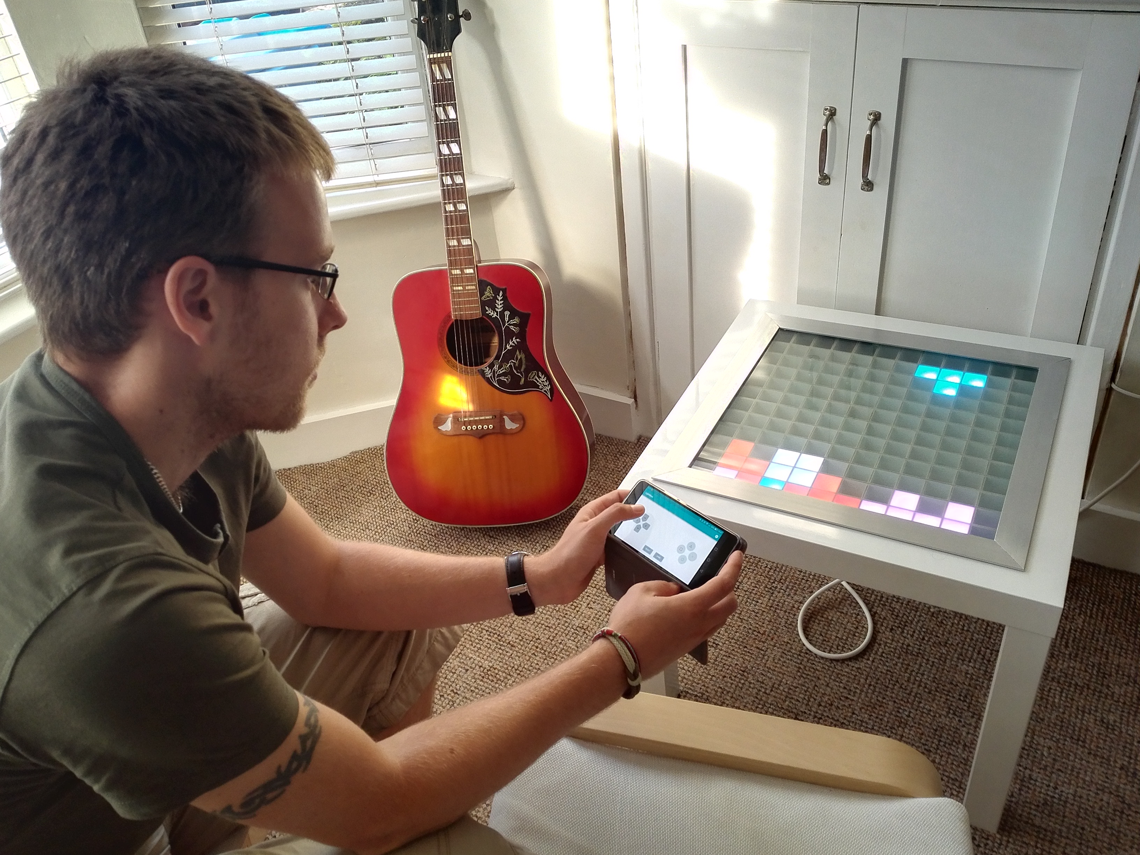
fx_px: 955
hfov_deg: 61.7
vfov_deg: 48.2
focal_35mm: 29
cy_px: 428
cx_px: 570
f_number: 2
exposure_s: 1/33.3
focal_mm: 3.8
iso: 100
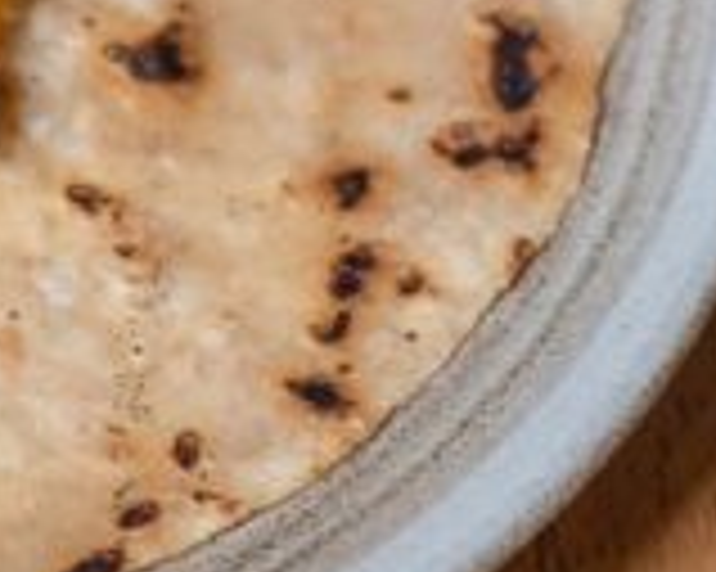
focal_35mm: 145
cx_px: -901
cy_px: -392
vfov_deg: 10.2
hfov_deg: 11.4
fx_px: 3071
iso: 800
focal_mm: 32
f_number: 4
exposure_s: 1/60
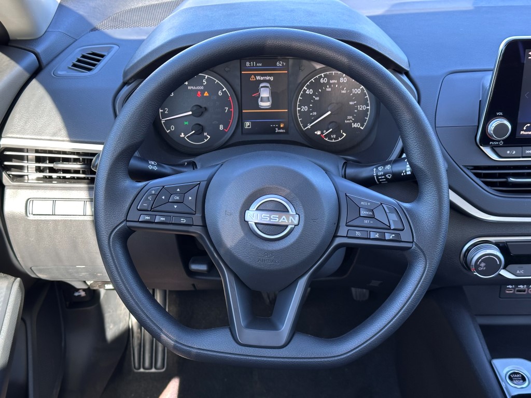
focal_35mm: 48
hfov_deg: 39.7
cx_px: 266
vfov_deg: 30.3
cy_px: 199
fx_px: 736
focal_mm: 6.86
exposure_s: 1/114
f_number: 1.78
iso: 80
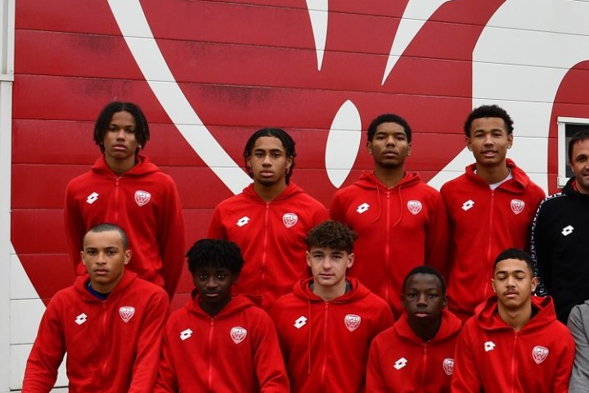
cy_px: 187
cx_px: 675
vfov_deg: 18.9
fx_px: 1178
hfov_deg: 25.6
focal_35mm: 72
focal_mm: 18
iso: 400
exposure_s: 1/250
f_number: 5
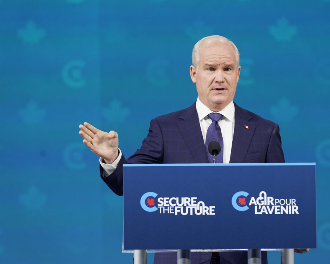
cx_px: 198
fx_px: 3096
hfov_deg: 6.1
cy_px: 132
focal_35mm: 317
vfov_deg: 4.9
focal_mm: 280
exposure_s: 1/125
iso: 1600
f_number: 5.6
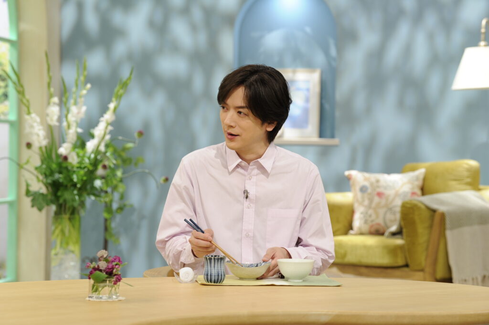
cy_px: 162
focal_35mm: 120
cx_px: 244
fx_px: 1629
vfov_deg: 11.4
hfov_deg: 17.1
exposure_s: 1/125
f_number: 5
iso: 1600
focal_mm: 120
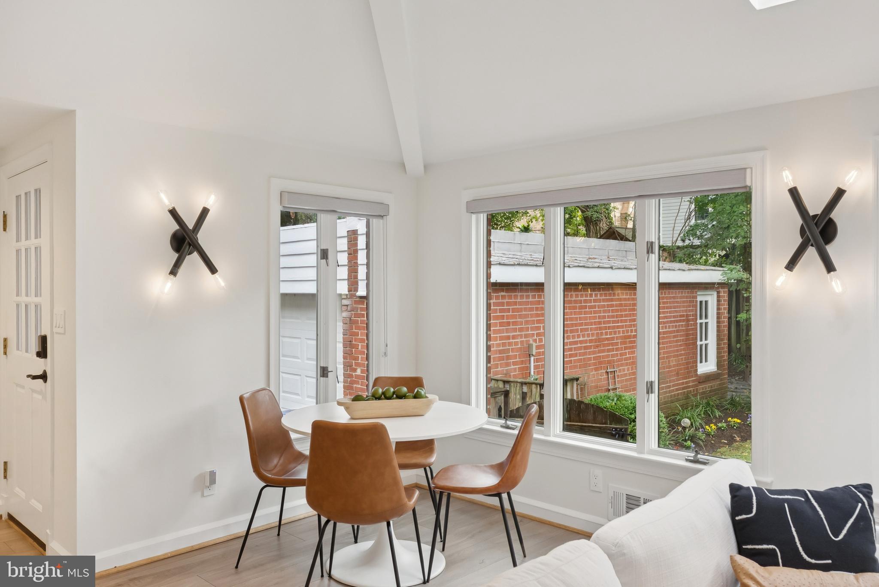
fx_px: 684
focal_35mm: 28
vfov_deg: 46.4
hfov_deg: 65.5
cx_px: 440
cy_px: 294
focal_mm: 28
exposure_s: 1/125
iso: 3200
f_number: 9
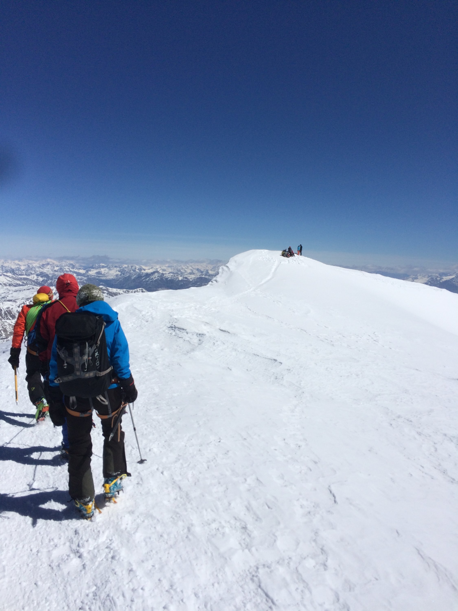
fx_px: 512
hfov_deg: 48.2
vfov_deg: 61.7
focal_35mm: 29
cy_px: 306
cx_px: 229
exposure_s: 1/8264
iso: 32
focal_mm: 4.15
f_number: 2.2
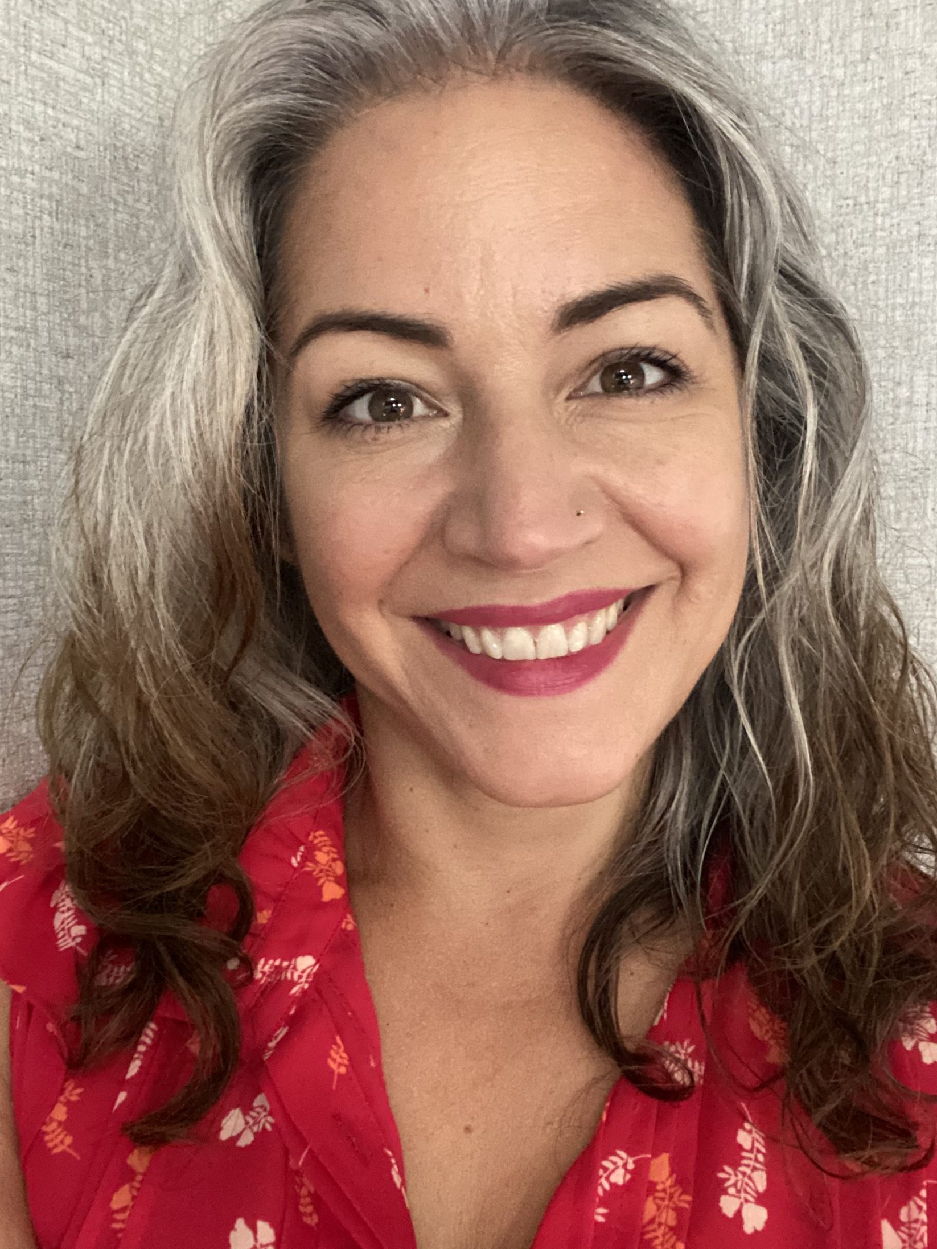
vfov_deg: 52.6
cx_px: 489
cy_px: 606
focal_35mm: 35
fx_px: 1263
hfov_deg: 40.7
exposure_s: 1/29
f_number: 2.2
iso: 800
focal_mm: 2.71
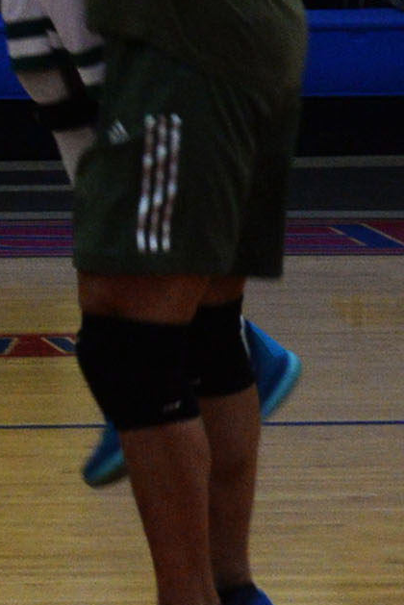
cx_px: -466
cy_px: -239
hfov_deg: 4.7
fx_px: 4809
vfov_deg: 7.1
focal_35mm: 286
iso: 2500
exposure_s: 1/250
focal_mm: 60
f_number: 6.3
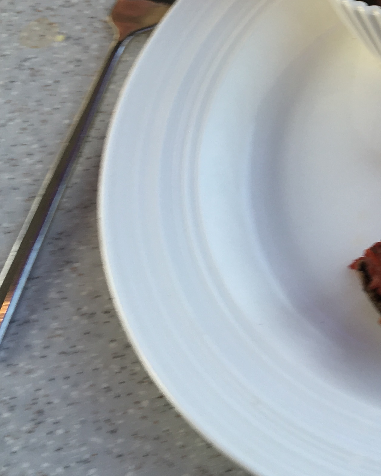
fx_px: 1015
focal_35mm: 72
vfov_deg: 25.9
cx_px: 488
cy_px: 91
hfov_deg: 19.7
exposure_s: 1/50
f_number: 2.2
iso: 25
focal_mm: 4.15
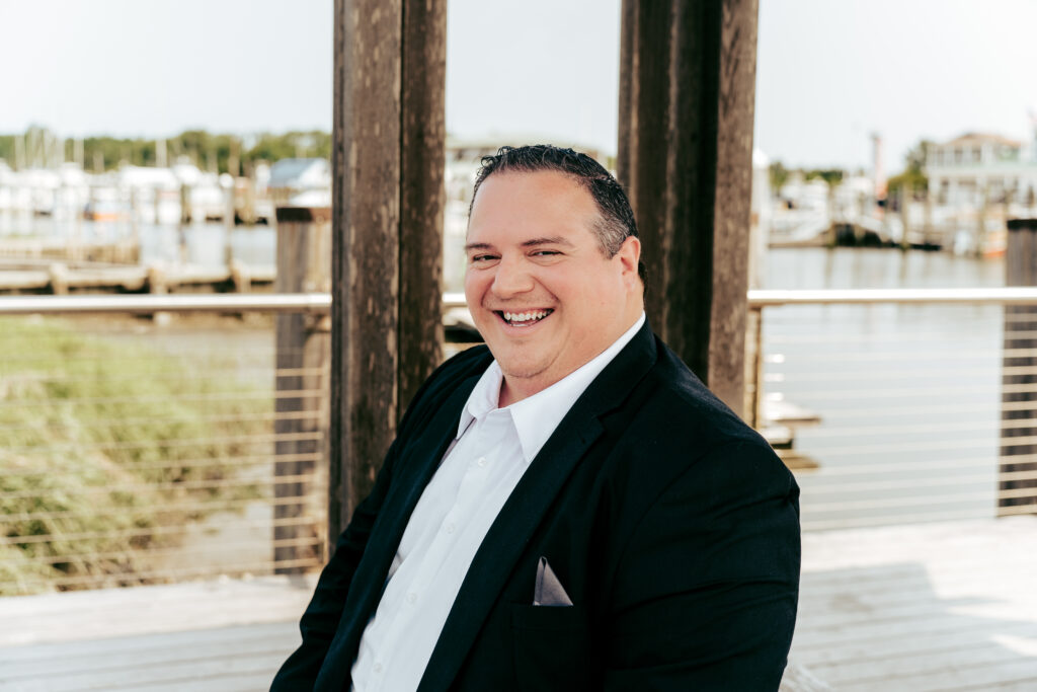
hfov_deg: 47.4
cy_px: 346
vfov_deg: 32.6
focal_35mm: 41
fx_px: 1181
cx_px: 518
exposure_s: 1/640
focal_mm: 41
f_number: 3.2
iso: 100
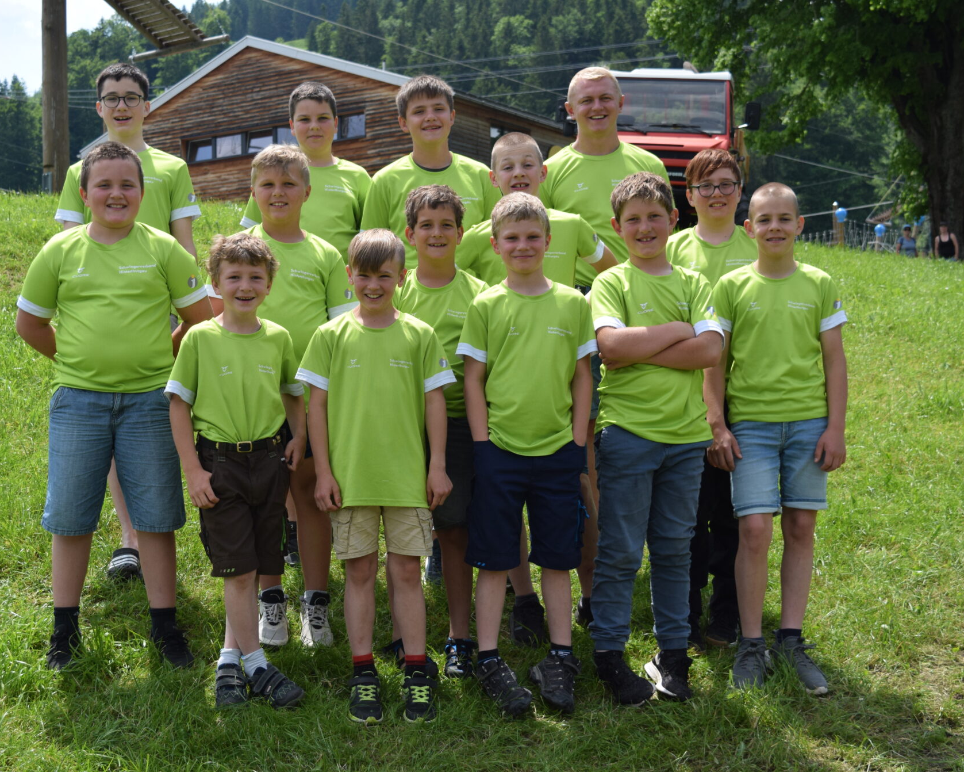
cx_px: 407
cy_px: 388
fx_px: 1569
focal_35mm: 55
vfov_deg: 27.6
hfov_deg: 34.1
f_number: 6.3
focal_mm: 32
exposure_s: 1/1600
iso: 400
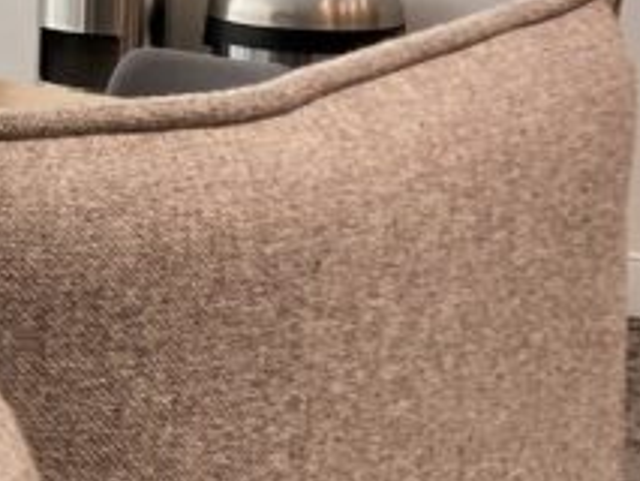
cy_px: -81
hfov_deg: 13.8
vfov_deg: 11.6
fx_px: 2312
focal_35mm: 125
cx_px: -562
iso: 50
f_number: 1.8
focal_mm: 4.25
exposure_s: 1/61
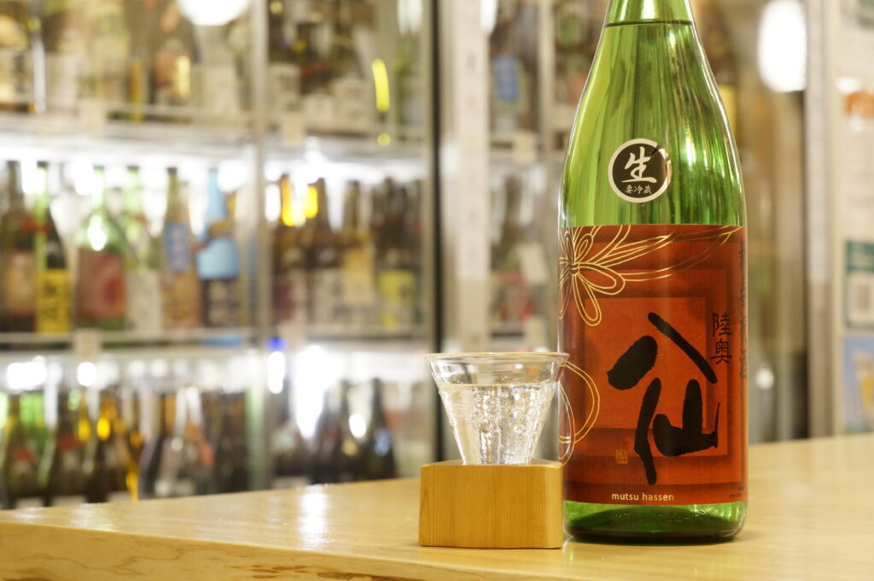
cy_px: 290
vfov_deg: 16.5
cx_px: 437
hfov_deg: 24.6
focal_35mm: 82
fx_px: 2000
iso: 1600
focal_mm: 55
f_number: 5.6
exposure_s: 1/13
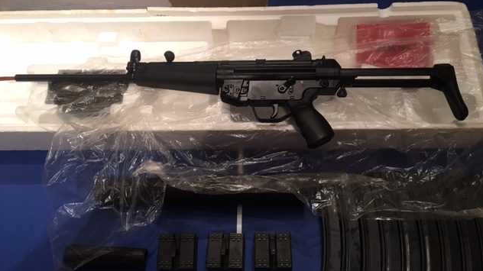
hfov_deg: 61.0
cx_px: 242
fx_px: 410
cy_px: 127
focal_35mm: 32
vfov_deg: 36.6
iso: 32
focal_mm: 4.15
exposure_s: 1/15
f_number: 2.2
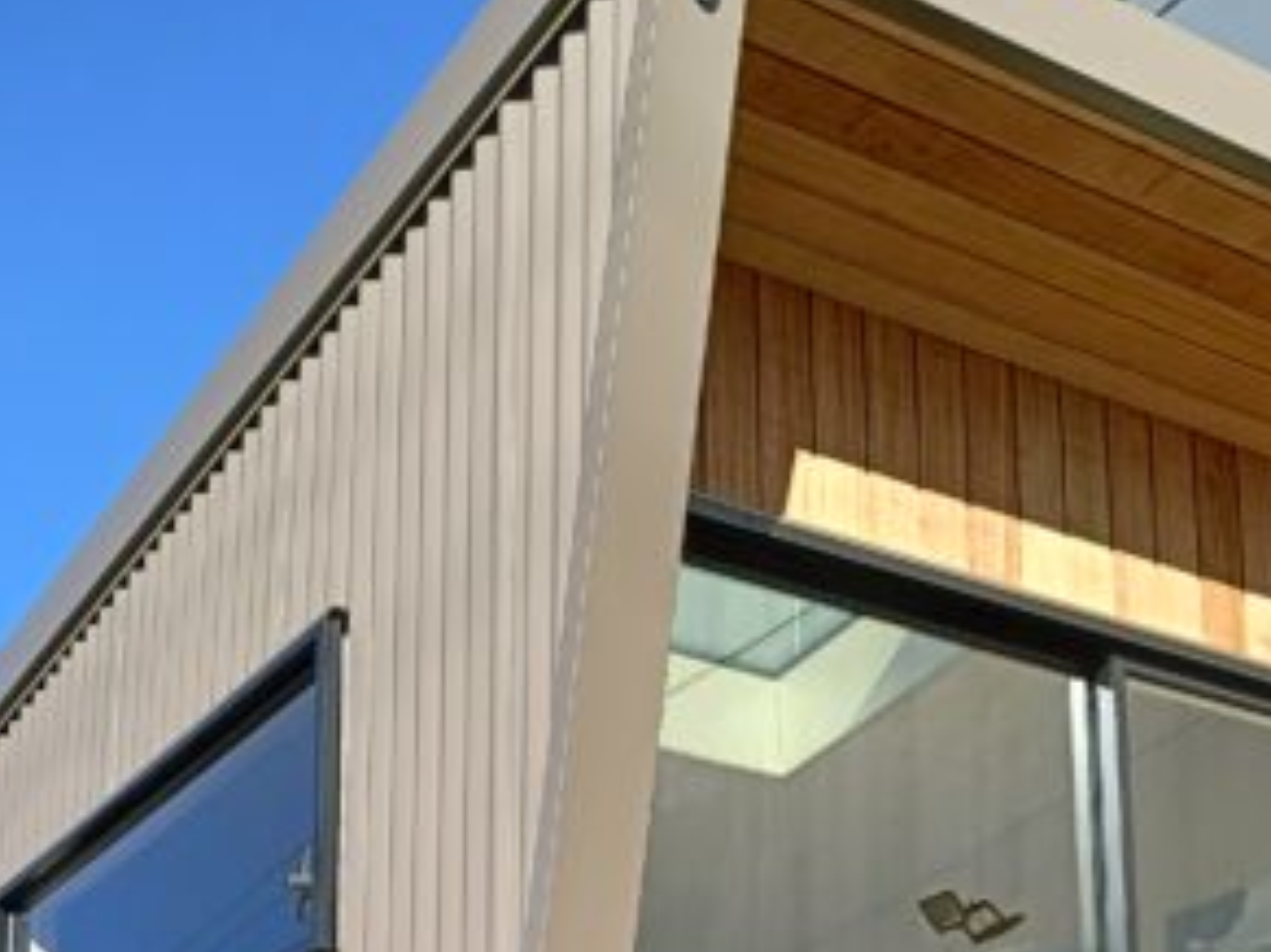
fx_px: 2422
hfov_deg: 29.4
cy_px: 1070
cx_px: 725
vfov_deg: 21.0
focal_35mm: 66
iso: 104
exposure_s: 1/637
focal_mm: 4.7
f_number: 1.7
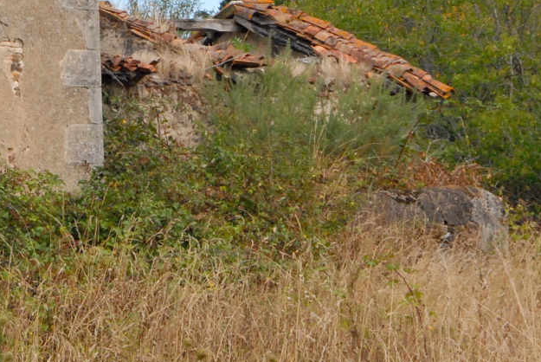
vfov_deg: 7.1
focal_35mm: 192
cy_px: -50
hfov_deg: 10.6
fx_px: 2888
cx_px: 53
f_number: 11
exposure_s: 1/800
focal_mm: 50
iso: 1250
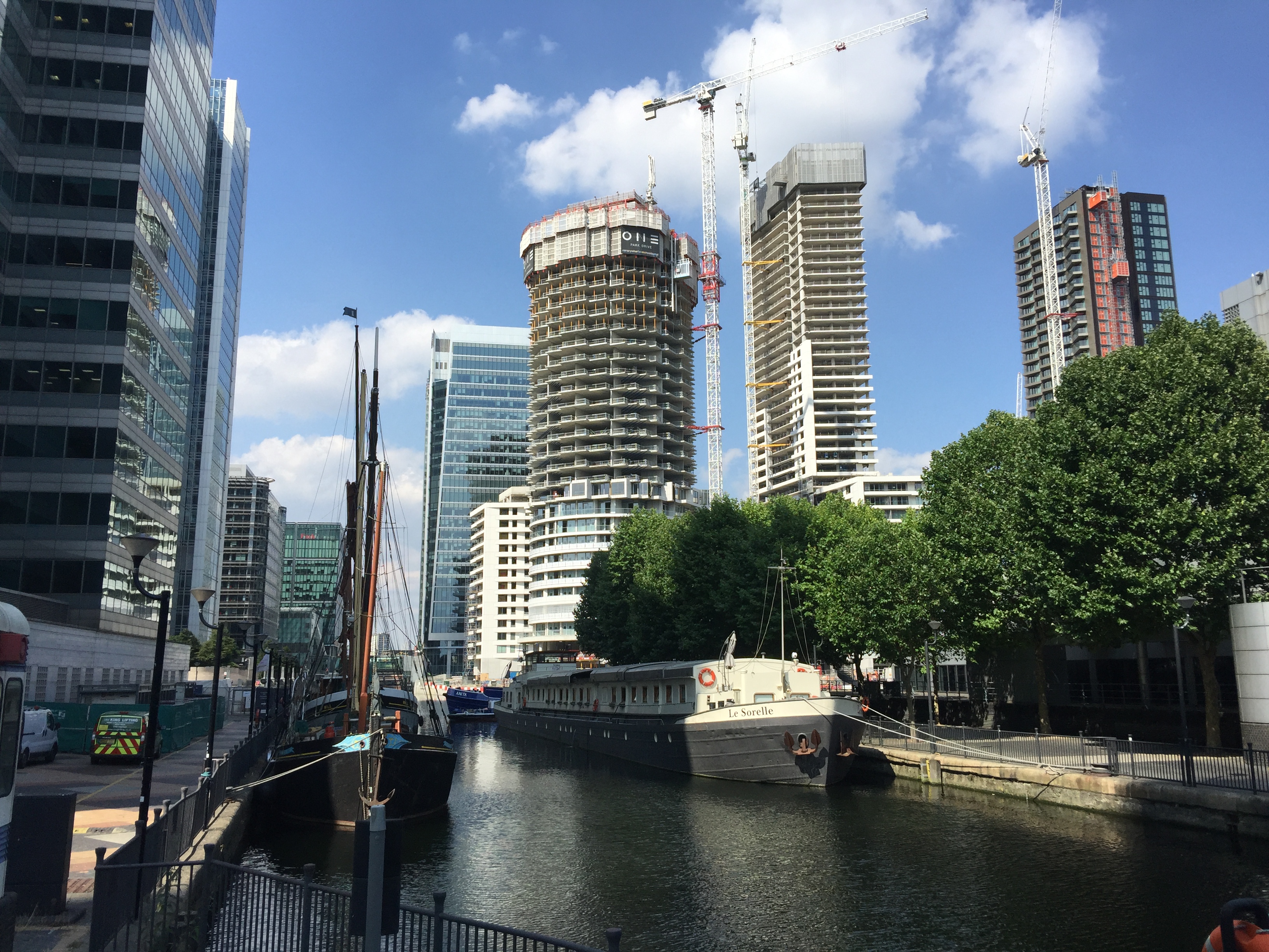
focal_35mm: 29
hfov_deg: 61.7
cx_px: 634
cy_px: 476
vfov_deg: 48.2
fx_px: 1063
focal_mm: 4.15
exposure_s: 1/1980
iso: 32
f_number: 2.2
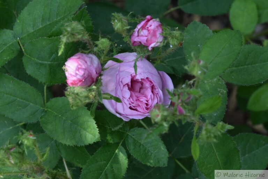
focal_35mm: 90
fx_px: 670
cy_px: 90
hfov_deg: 22.6
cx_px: 134
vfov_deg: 15.2
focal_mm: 60
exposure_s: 1/125
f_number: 8
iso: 400
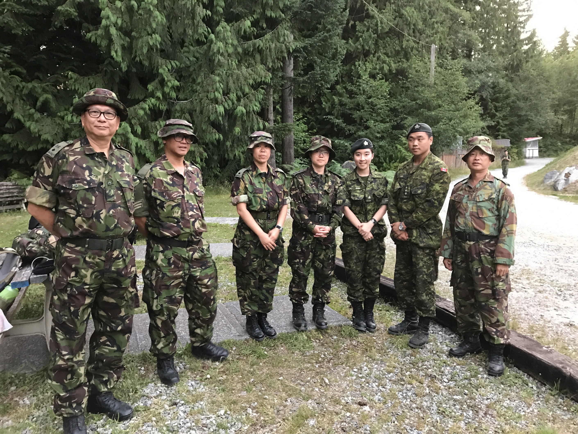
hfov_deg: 63.4
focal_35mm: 28
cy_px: 217
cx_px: 289
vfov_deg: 49.7
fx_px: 467
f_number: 1.8
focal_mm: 3.99
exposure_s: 1/15
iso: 100
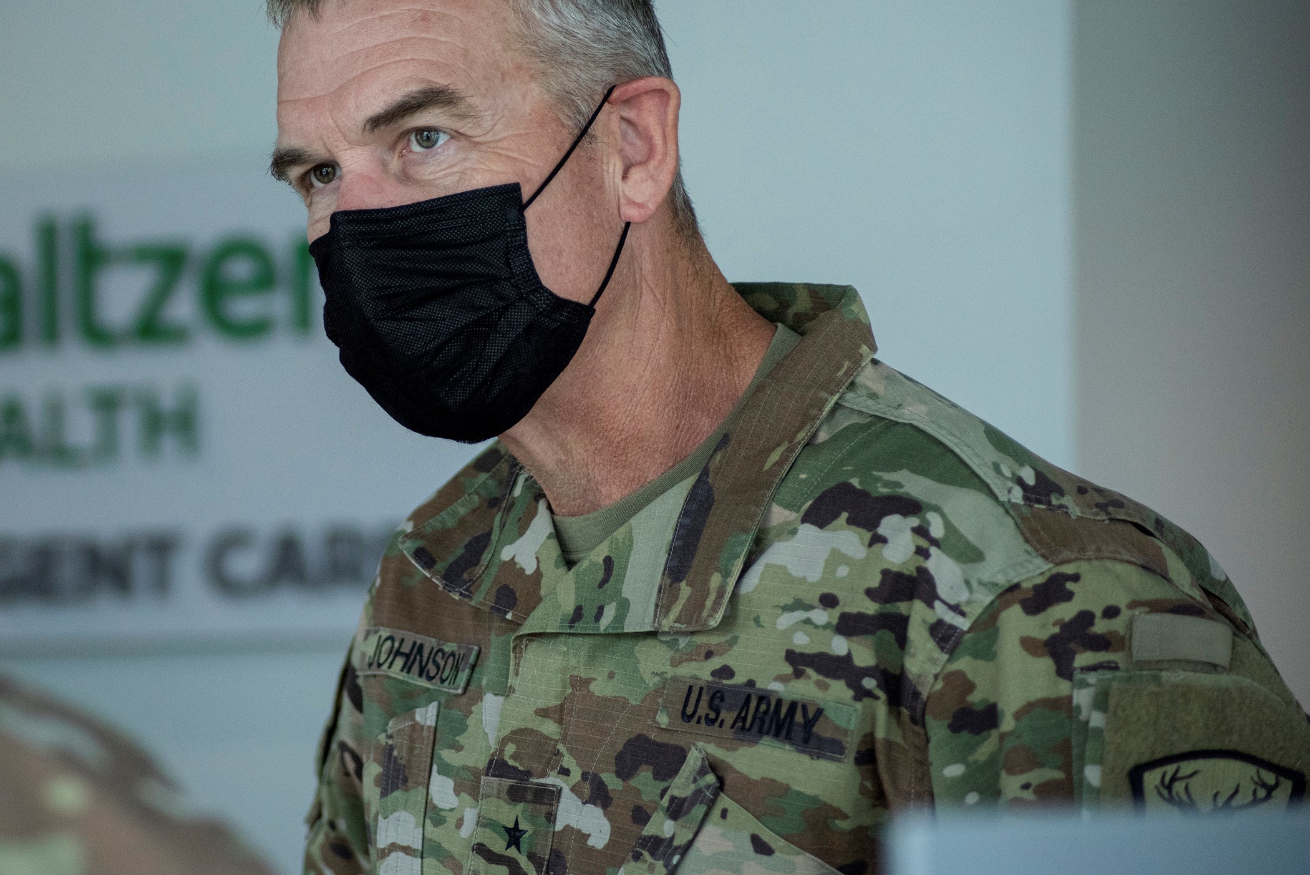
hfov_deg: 14.2
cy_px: 376
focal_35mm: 144
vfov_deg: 9.5
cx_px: 482
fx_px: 5242
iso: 1600
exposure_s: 1/400
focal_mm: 112
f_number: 4.2
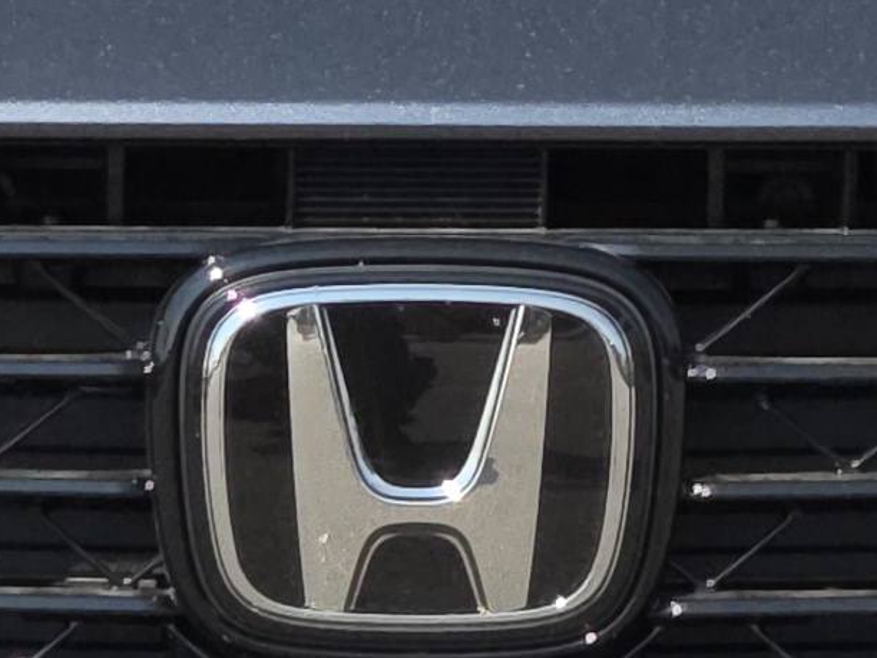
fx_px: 11426
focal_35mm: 451
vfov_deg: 3.3
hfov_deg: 4.4
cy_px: -7
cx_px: 315
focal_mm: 7.9
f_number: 2.4
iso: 50
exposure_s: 1/1677
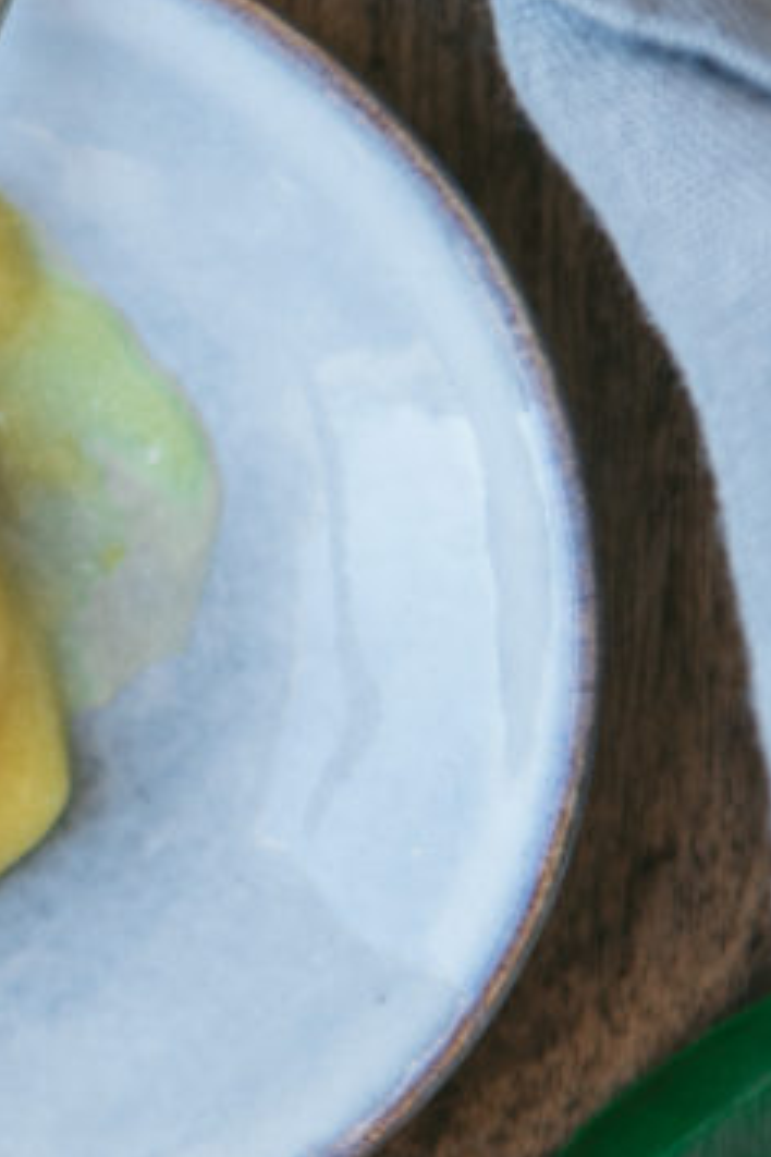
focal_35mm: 304
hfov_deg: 4.5
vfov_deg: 6.8
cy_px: 333
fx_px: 9765
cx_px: -501
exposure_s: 1/80
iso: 100
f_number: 2.8
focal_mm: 70
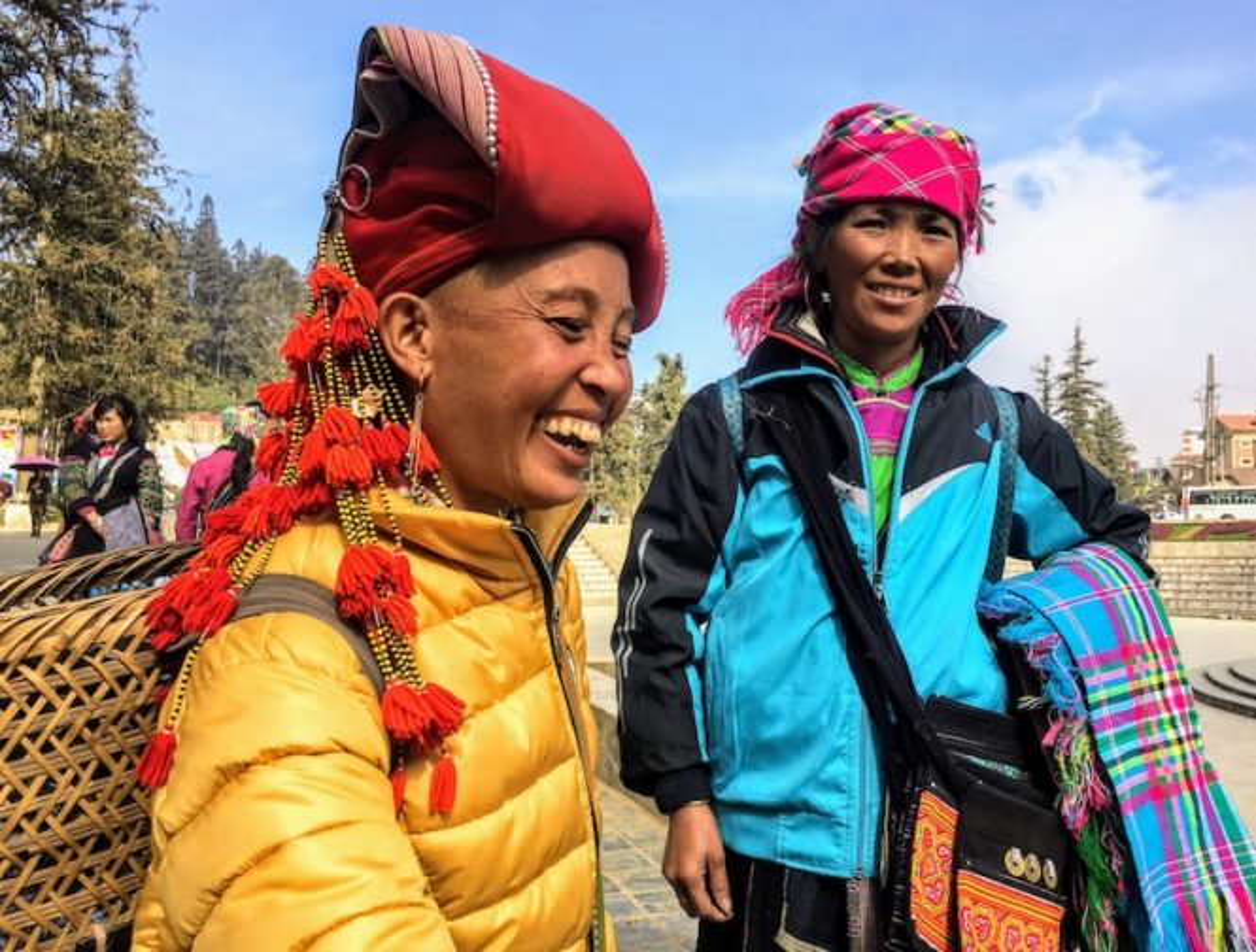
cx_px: 628
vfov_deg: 48.5
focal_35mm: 29
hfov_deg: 61.5
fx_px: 1056
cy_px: 476
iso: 25
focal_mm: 4.15
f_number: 2.2
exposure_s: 1/1166
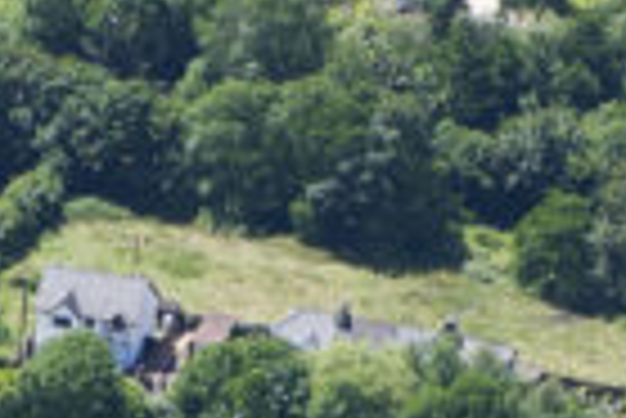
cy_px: 903
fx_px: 8251
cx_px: -432
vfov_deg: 2.9
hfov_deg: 4.3
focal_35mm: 474
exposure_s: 1/1250
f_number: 5
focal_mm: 70
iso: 250
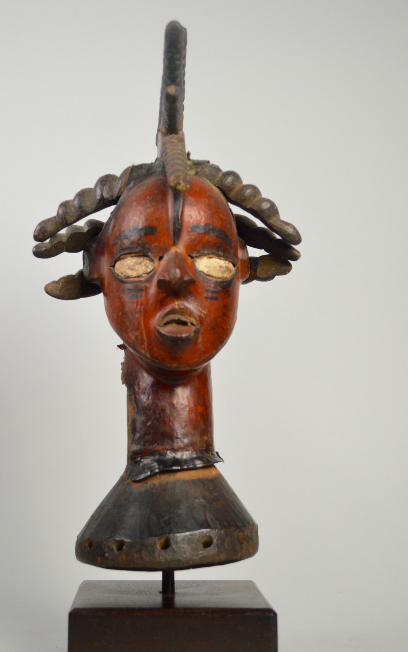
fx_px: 978
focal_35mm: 55
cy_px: 348
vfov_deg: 36.9
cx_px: 166
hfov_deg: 23.5
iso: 640
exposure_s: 1/60
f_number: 4.8
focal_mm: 32
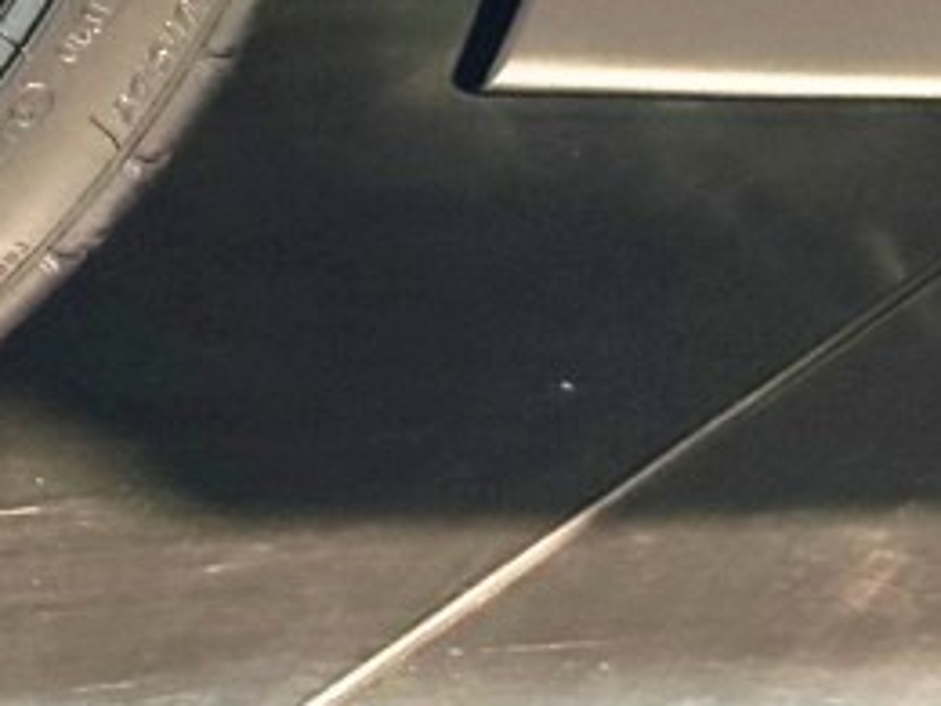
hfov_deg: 9.8
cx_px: -898
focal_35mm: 189
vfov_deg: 7.6
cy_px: -565
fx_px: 5138
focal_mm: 6.86
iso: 640
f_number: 1.78
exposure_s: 1/24
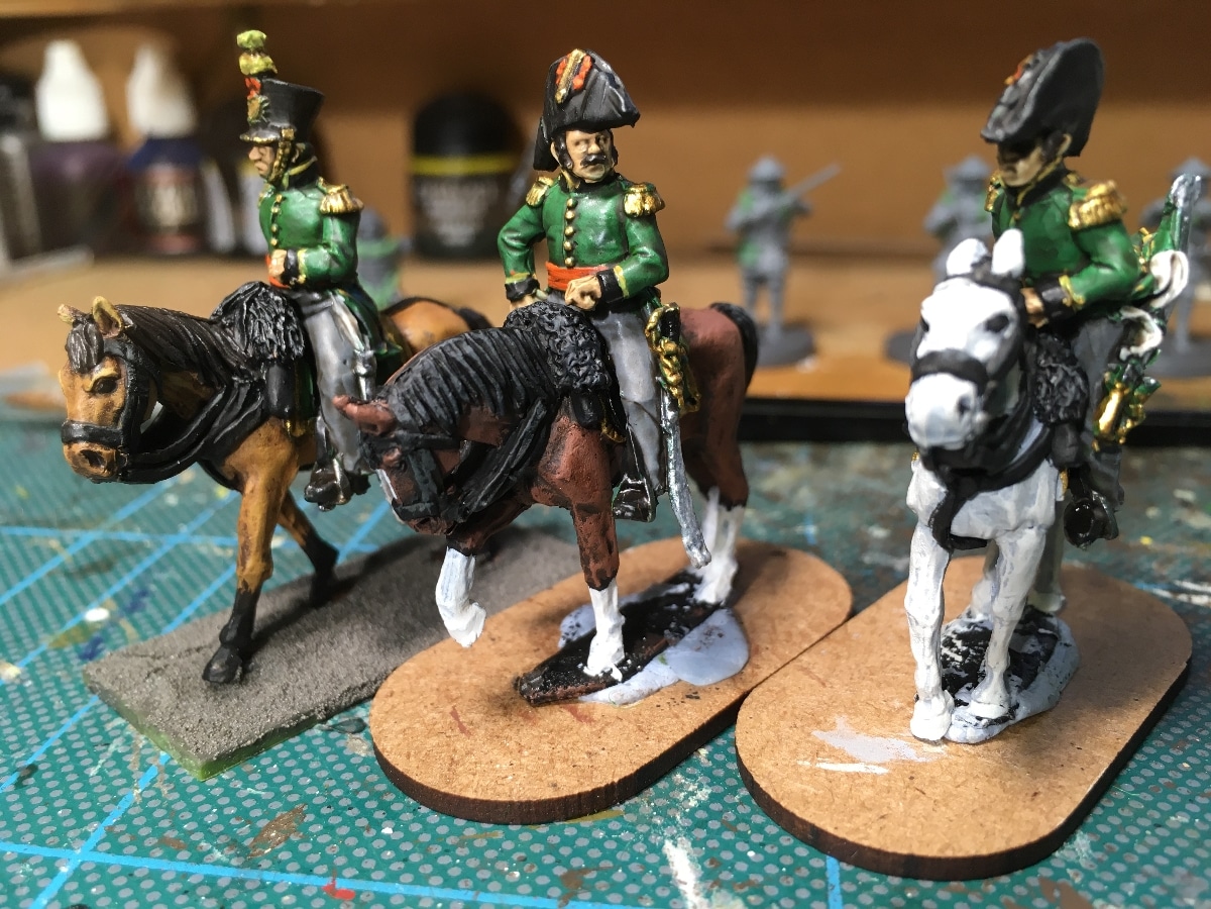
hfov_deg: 61.7
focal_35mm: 29
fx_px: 1015
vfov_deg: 48.2
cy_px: 454
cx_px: 606
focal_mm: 4.15
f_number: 2.2
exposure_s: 1/33
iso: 32
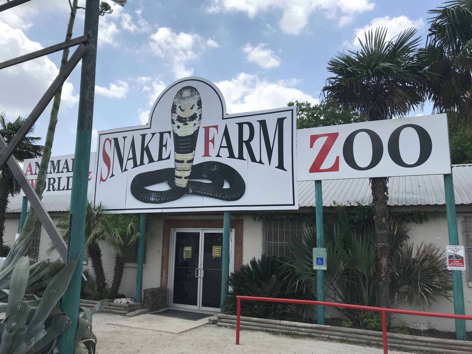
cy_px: 177
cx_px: 236
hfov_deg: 63.4
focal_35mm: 28
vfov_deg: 49.7
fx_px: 382
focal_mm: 3.99
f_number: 1.8
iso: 20
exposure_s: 1/2907
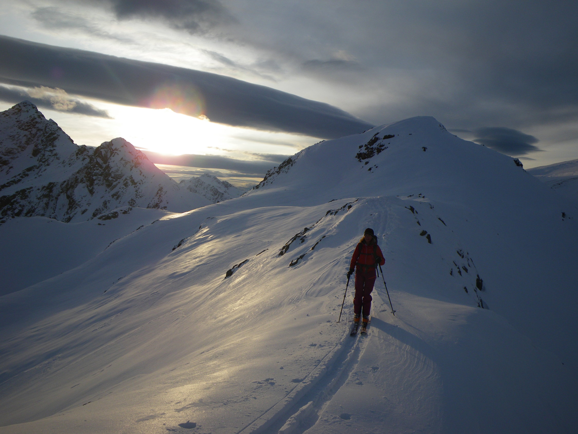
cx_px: 289
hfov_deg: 63.4
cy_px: 217
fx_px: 468
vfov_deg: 49.8
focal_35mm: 28
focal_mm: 5
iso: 50
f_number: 4.2
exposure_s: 1/500
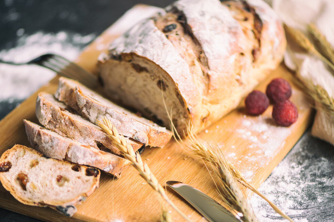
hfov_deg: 15.9
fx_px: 1197
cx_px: 155
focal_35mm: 129
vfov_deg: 10.6
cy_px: 134
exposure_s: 1/40
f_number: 3
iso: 64
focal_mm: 105
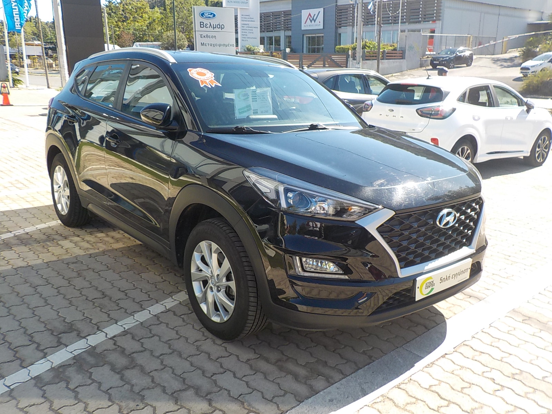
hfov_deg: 60.0
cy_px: 207
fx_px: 478
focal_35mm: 30
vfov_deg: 46.8
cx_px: 276
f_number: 3.3
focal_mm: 4.1
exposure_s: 1/500
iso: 125
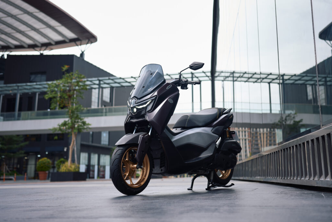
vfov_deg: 37.9
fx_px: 323
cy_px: 111
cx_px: 166
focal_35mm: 35
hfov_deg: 54.4
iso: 50
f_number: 2
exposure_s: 1/250
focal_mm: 35
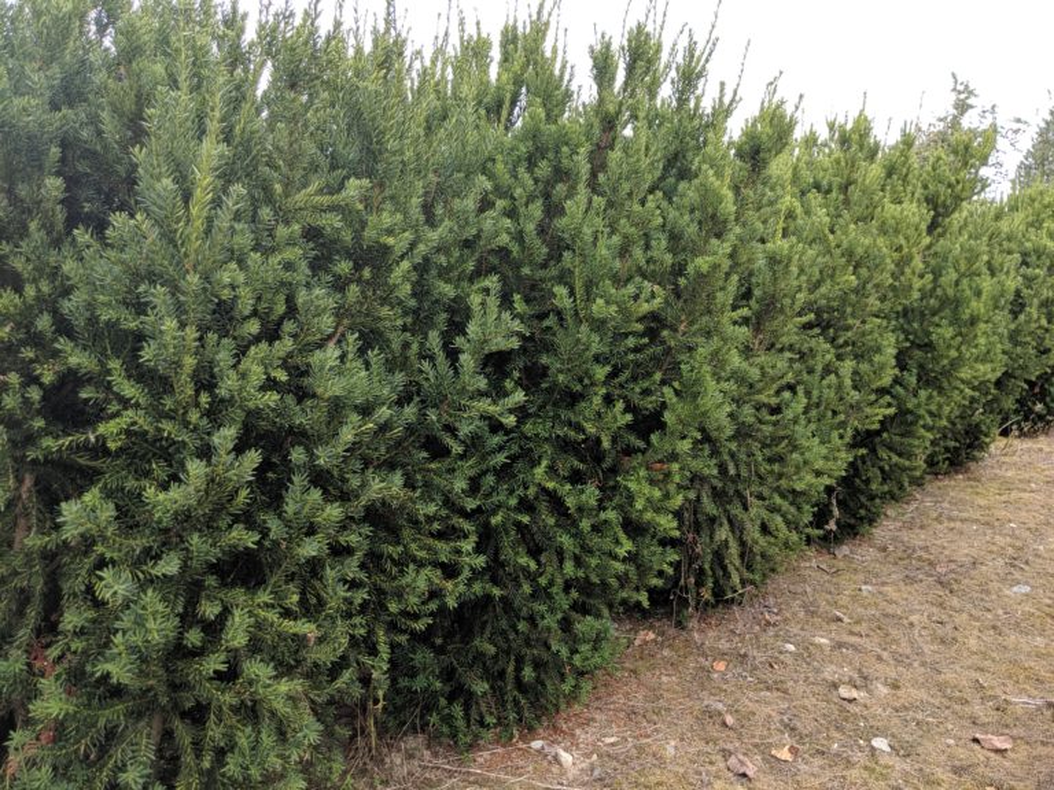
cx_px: 527
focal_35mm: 27
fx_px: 822
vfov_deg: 51.4
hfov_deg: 65.3
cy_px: 395
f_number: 1.8
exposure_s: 1/120
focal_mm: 4.44
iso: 83
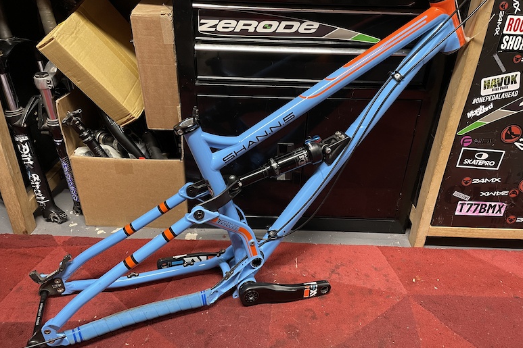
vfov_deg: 46.4
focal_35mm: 28
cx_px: 269
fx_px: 407
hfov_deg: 65.5
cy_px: 172
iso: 400
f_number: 1.6
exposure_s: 1/50
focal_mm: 4.2
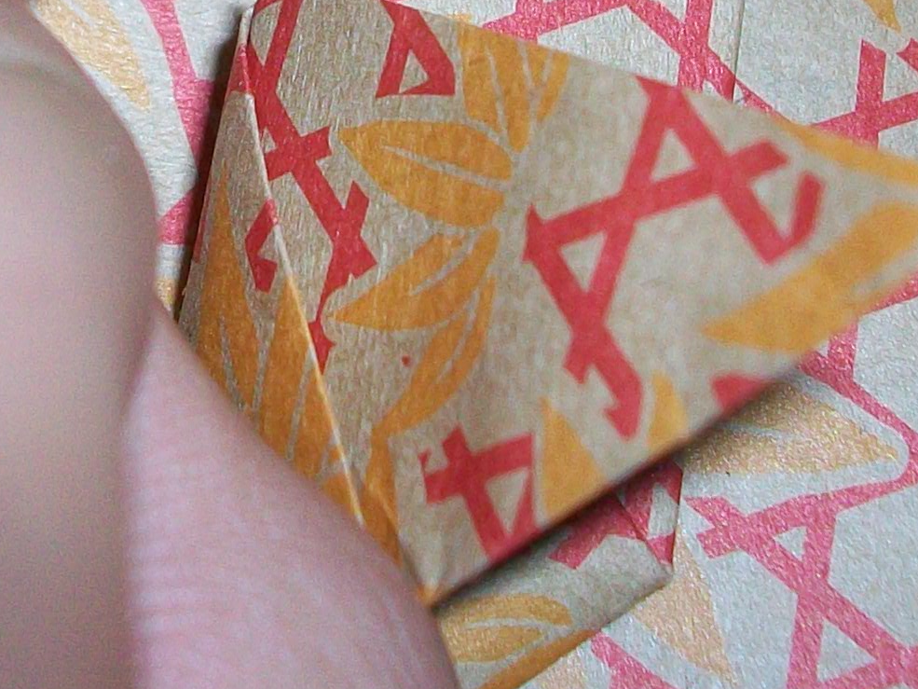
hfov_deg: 16.4
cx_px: 157
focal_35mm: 119
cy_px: -423
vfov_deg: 11.8
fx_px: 3156
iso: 120
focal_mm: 5.7
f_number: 2.8
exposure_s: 1/60
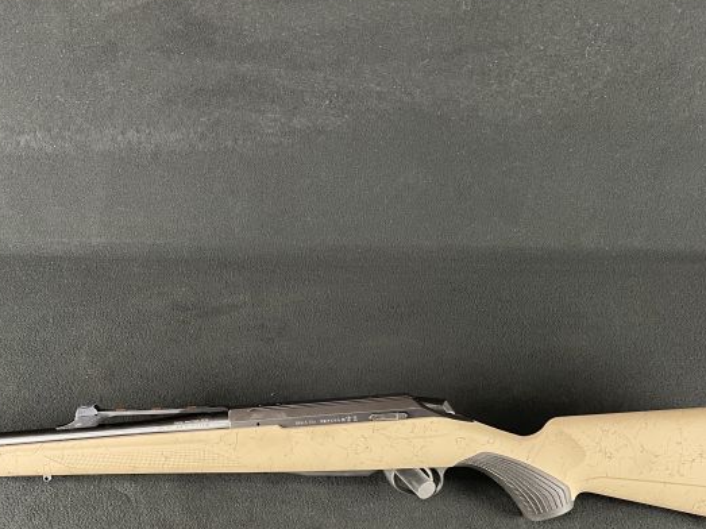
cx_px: 285
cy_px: 392
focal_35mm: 43
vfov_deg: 33.0
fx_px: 877
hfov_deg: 43.7
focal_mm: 5.1
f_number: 1.6
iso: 320
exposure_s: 1/60
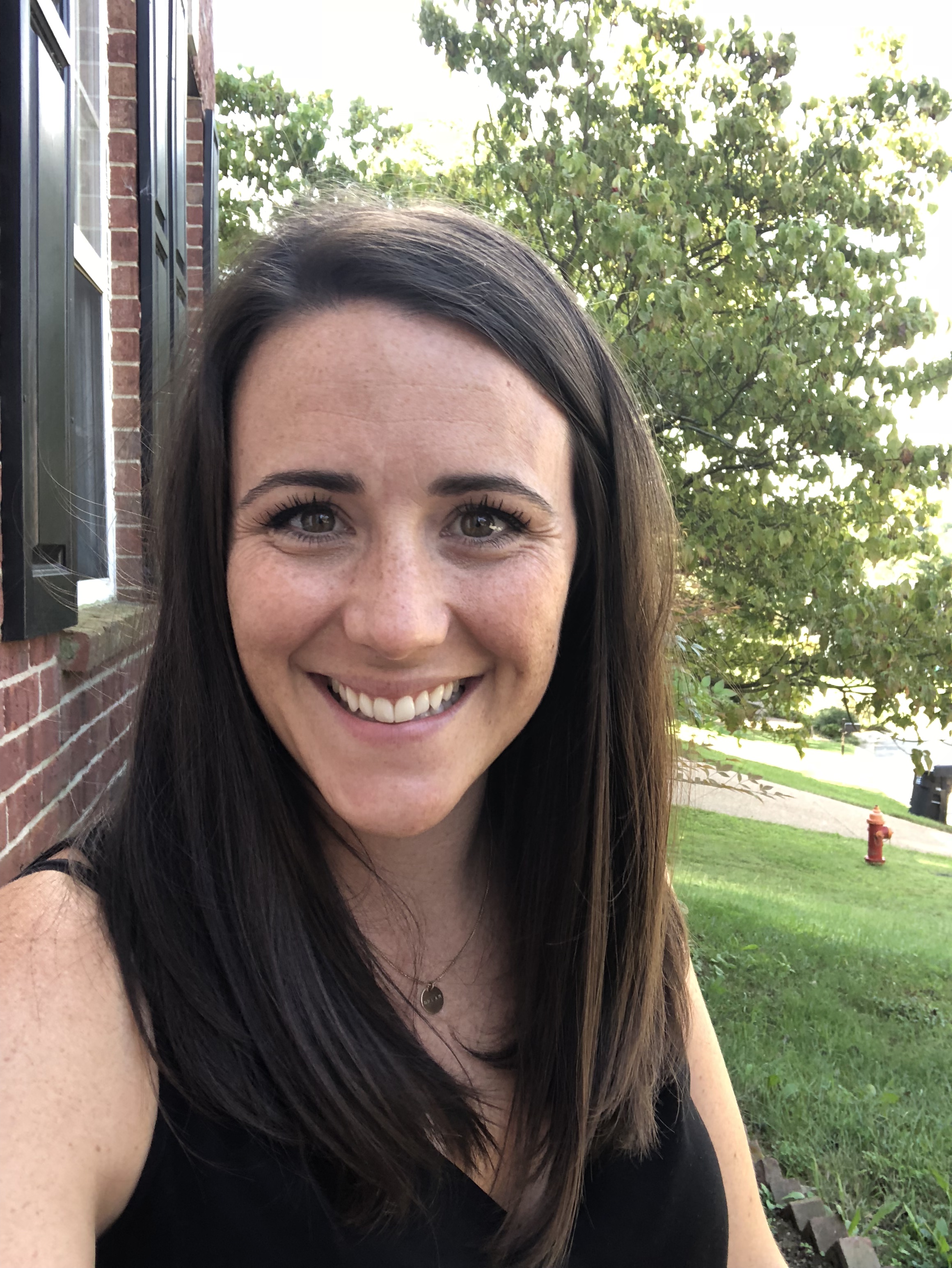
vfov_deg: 56.8
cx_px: 476
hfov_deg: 44.2
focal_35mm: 32
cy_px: 634
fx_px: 1172
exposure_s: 1/120
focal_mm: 2.87
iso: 64
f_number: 2.2
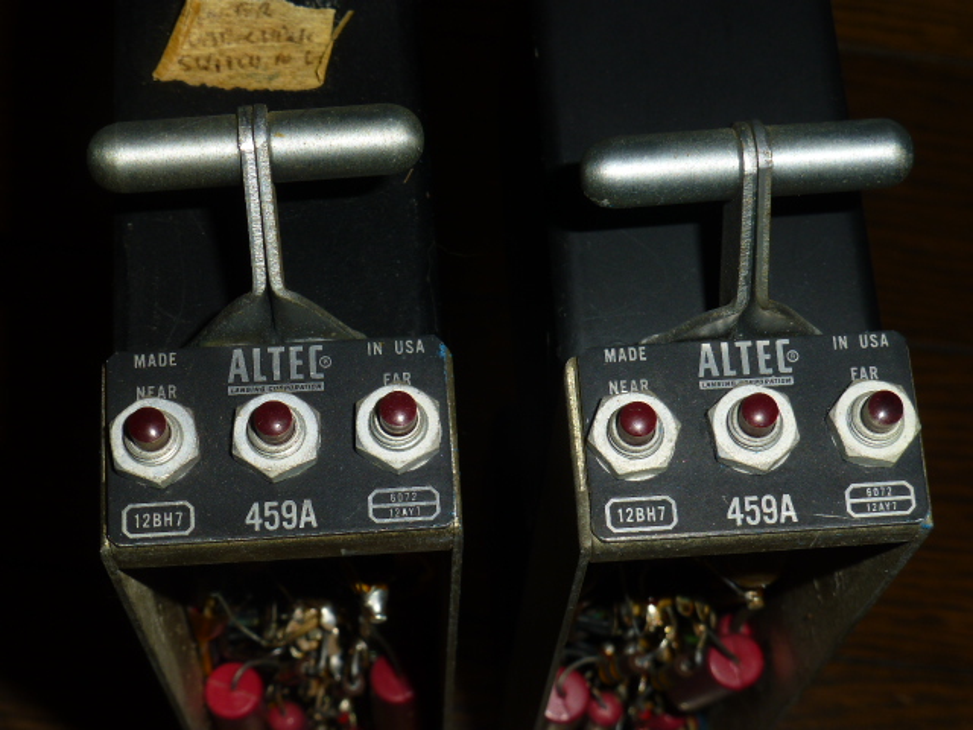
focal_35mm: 74
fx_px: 2080
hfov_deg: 26.3
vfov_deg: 19.9
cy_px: 365
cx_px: 486
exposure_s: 1/60
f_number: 5
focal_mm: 12.5
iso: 100
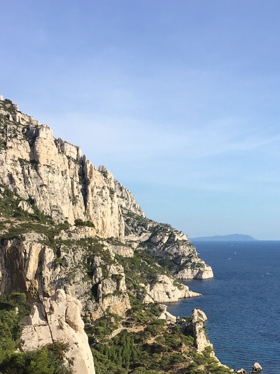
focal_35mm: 62
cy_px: 309
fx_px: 669
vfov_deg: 30.3
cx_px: 166
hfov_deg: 23.6
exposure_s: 1/1479
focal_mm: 4.15
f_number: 2.2
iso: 25
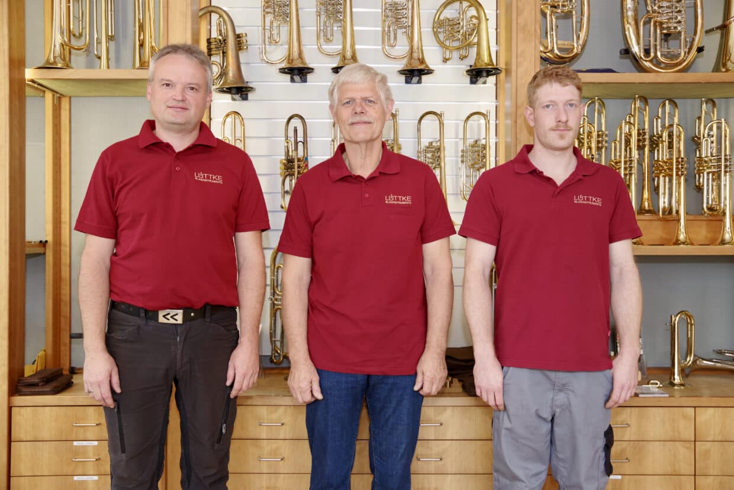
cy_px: 245
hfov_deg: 53.1
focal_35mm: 36
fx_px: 734
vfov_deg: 36.9
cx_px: 367
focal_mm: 36
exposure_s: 1/60
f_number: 4.5
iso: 400
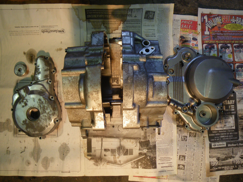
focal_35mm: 28
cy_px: 91
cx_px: 122
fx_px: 197
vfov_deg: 49.7
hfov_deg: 63.4
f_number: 3.5
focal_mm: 5
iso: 200
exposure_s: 1/50
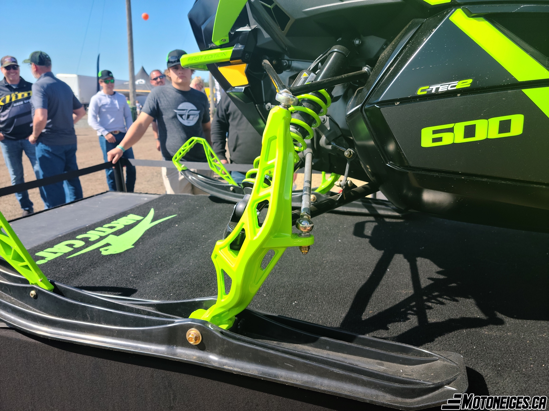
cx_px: 274
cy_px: 206
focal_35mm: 28
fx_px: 444
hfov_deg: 63.4
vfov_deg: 49.7
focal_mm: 5.9
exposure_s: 1/443
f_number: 2
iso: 25
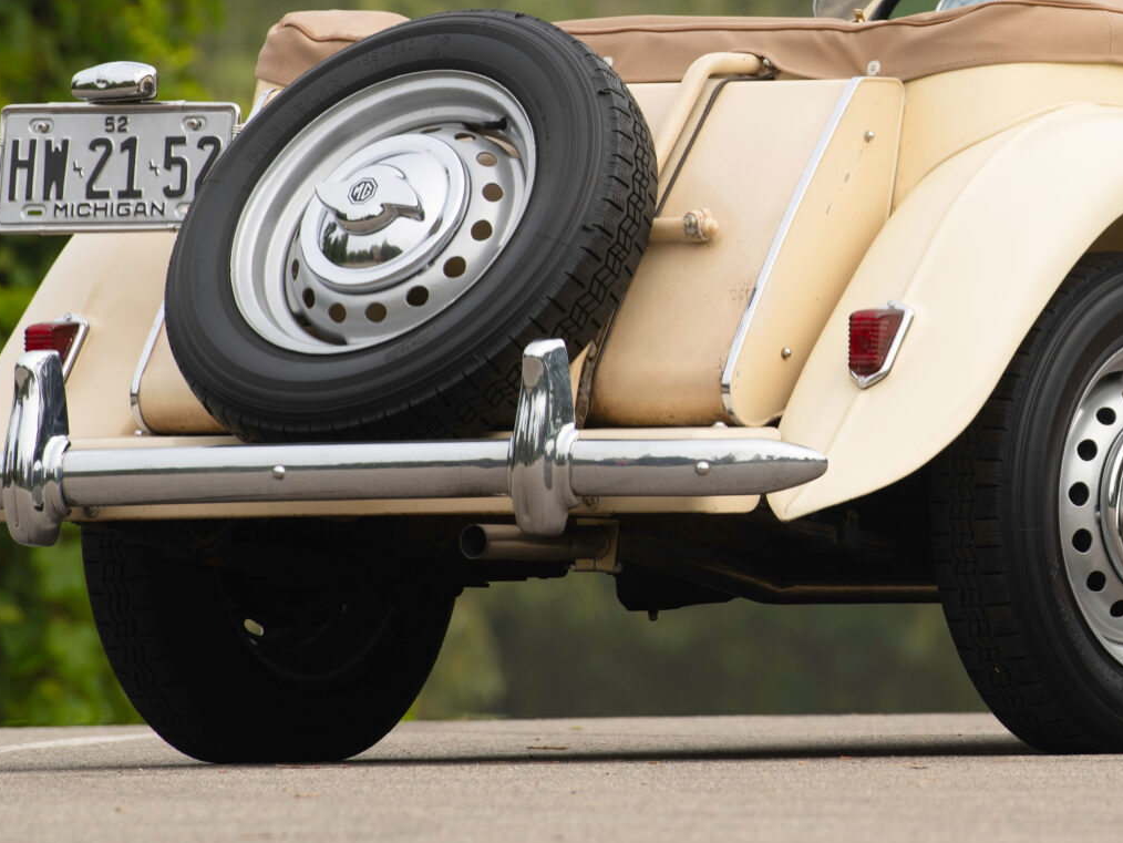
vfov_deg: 1.7
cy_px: 201
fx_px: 28361
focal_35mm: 874
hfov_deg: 2.3
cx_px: 1135
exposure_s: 1/160
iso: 125
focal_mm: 360
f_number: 7.1
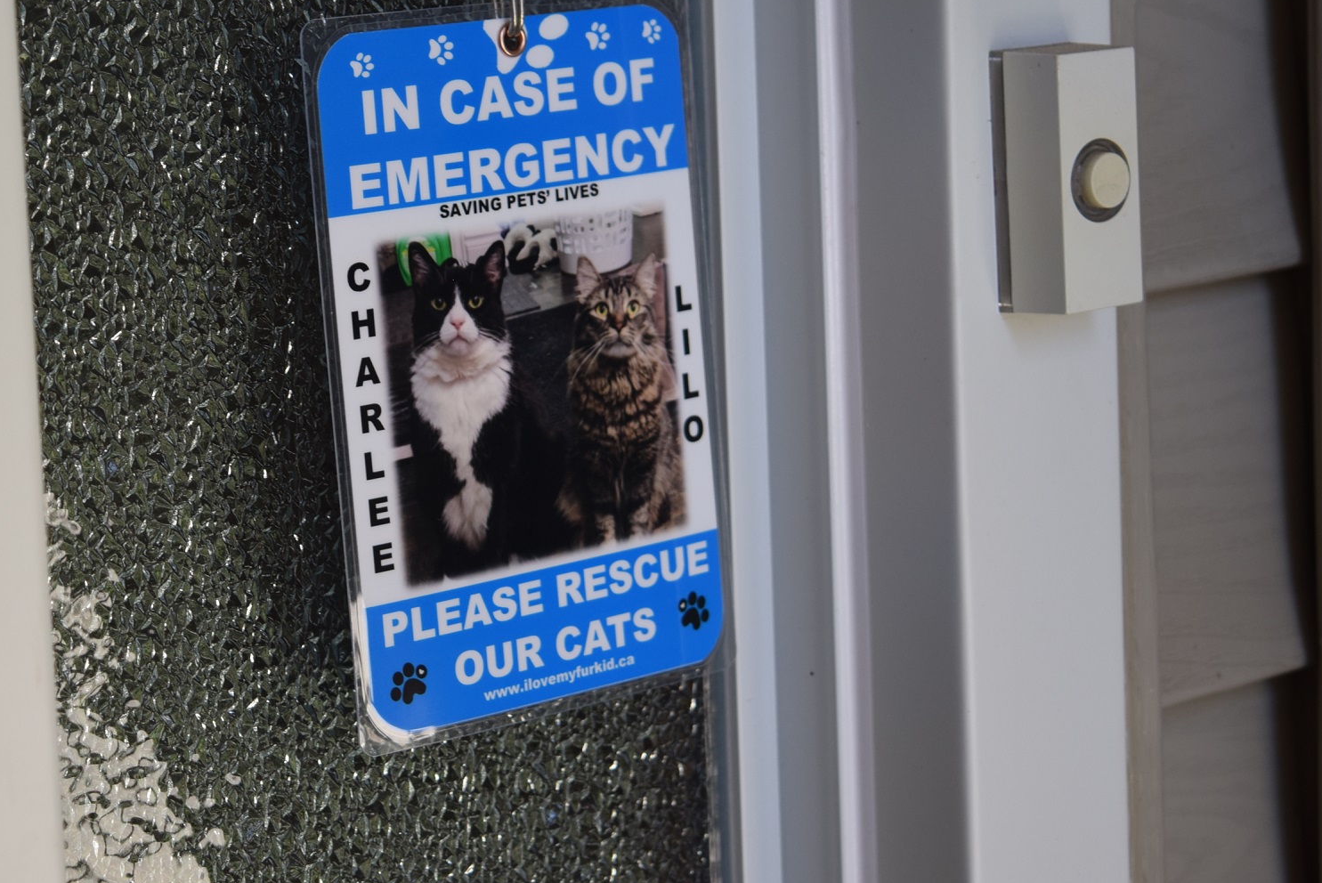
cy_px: 326
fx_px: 3564
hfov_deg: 21.0
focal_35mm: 97
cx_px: 588
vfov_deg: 14.1
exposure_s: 1/160
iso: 400
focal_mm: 48
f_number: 6.3
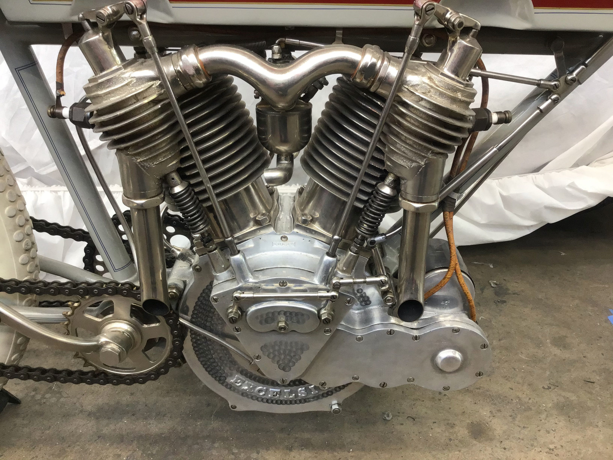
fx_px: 549
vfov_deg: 45.4
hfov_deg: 58.4
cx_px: 306
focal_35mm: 31
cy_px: 230
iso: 80
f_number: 2.4
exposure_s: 1/44
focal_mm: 3.3
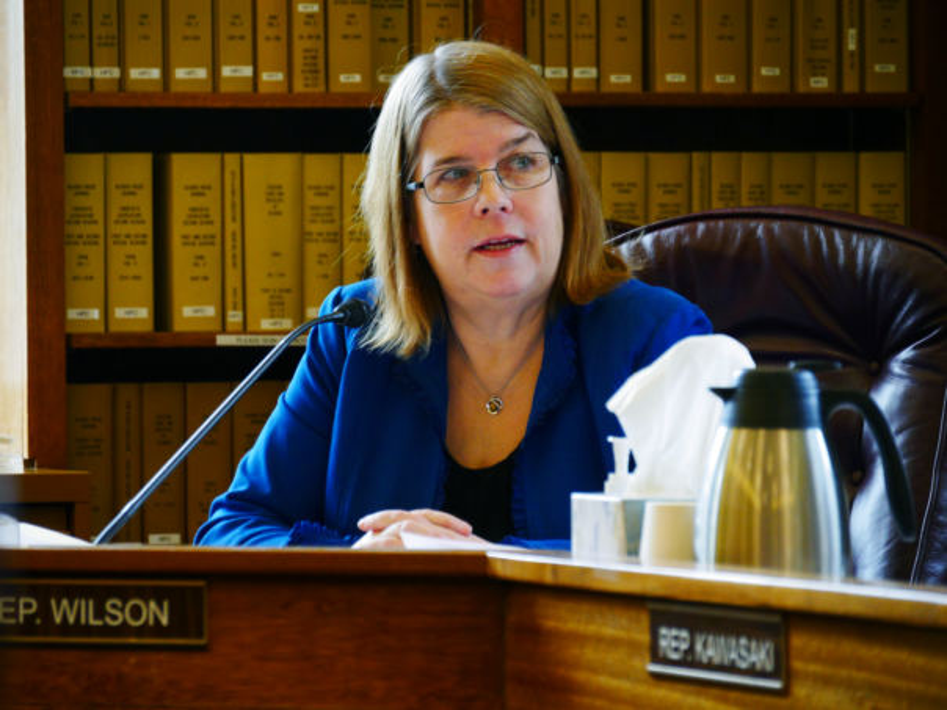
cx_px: 474
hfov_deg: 8.6
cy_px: 355
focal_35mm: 230
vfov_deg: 6.5
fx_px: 6292
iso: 1600
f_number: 5.5
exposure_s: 1/50
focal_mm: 115
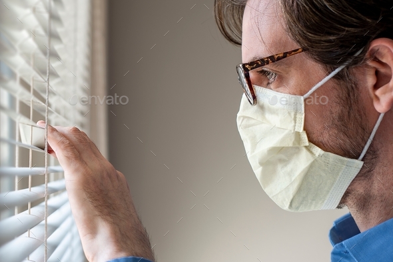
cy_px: 131
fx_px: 546
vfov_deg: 27.0
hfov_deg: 39.6
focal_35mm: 50
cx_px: 196
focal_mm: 50
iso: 100
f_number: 4
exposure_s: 1/60
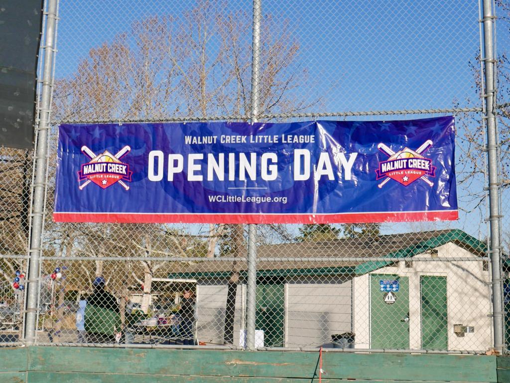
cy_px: 192
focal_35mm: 28
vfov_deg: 49.8
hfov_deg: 63.4
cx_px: 255
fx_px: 413
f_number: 4.5
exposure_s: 1/1600
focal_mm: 14
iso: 200
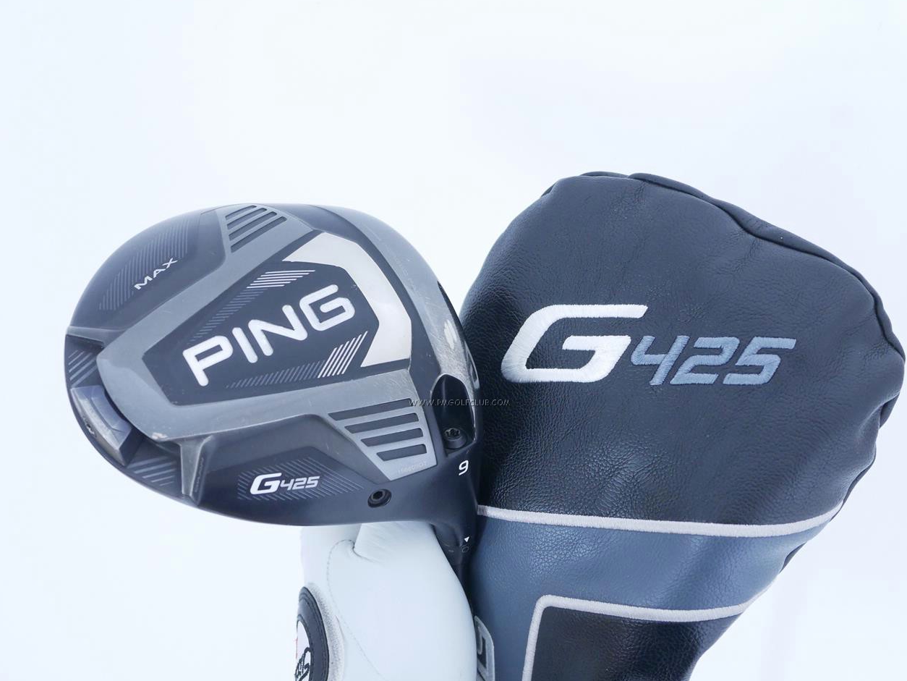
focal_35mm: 51
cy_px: 337
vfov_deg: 28.6
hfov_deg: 37.5
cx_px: 460
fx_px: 1337
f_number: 4.5
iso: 1600
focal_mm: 25
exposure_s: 1/40
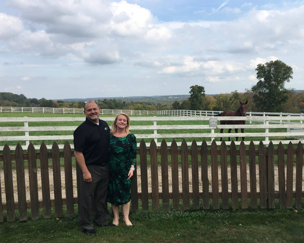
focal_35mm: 33
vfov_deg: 44.5
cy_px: 130
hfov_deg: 54.2
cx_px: 164
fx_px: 297
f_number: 2.2
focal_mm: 4.15
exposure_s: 1/725
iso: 25
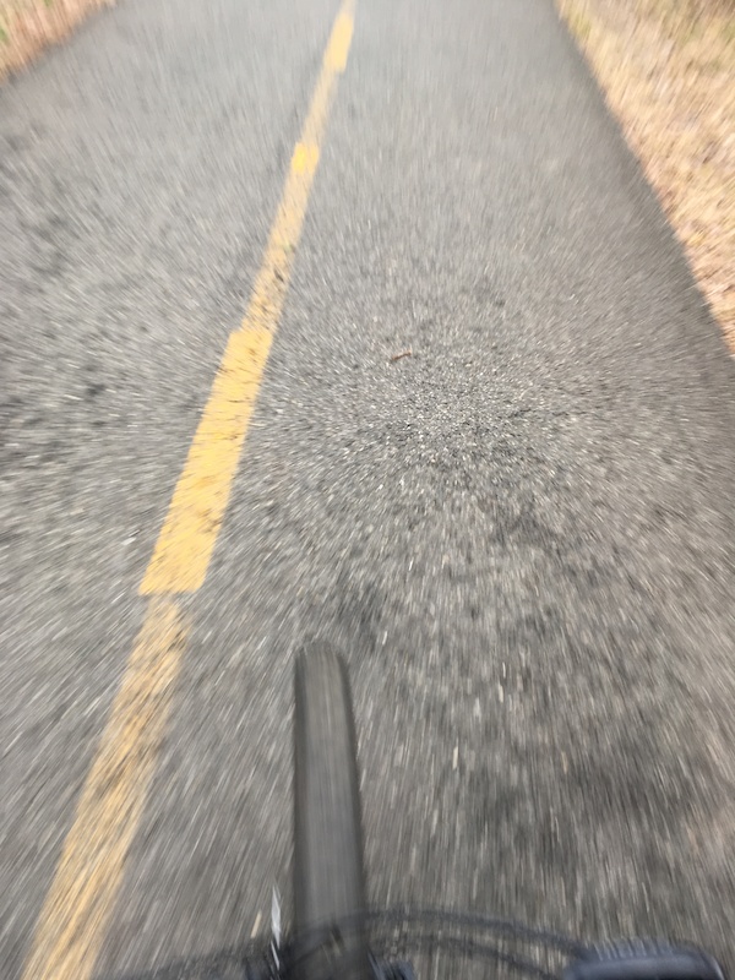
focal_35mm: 29
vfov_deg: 61.7
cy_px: 490
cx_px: 368
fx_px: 821
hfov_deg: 48.2
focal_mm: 4.15
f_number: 2.2
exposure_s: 1/60
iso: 32
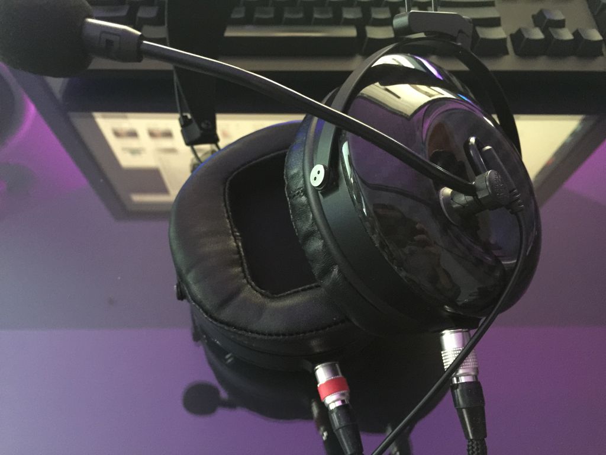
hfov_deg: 61.7
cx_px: 303
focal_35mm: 29
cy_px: 228
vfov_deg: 48.2
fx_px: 508
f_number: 2.2
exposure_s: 1/4
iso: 250
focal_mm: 4.15
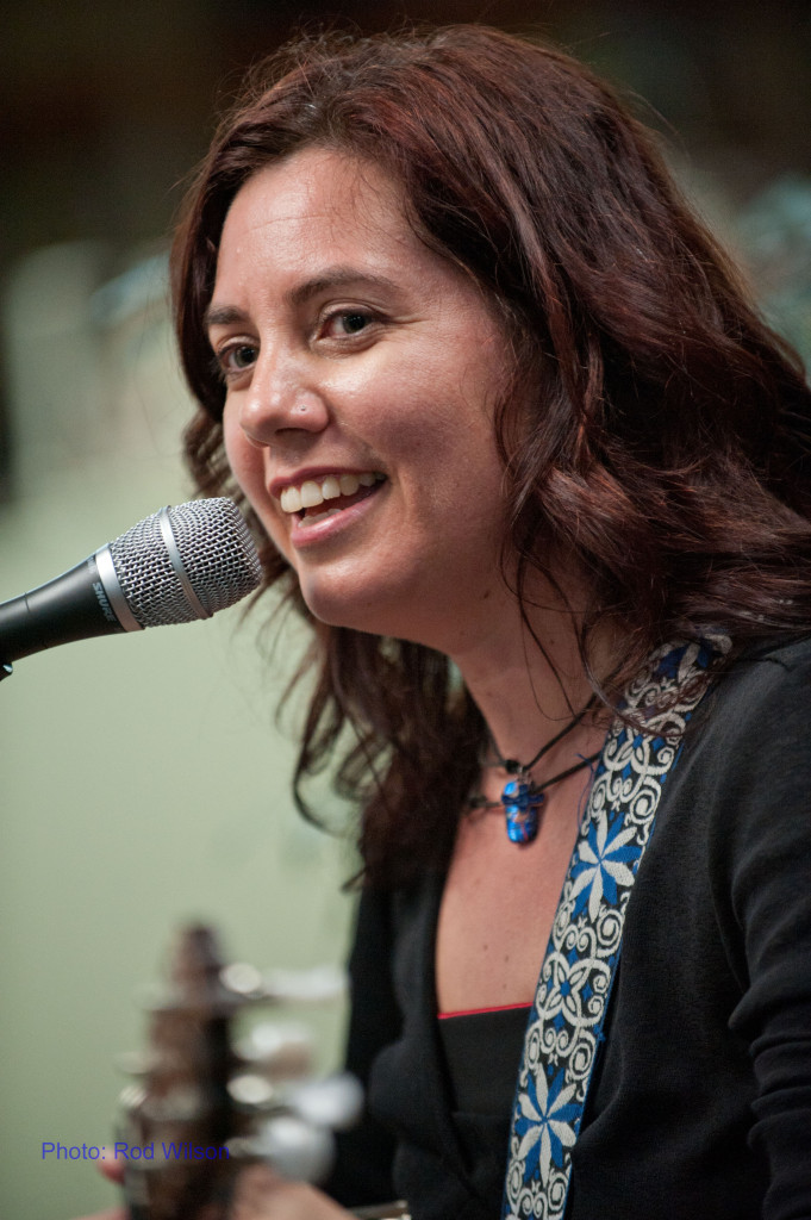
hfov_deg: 6.9
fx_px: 6769
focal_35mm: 200
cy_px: 610
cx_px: 406
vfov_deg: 10.3
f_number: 2.8
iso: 2500
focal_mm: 200
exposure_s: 1/125
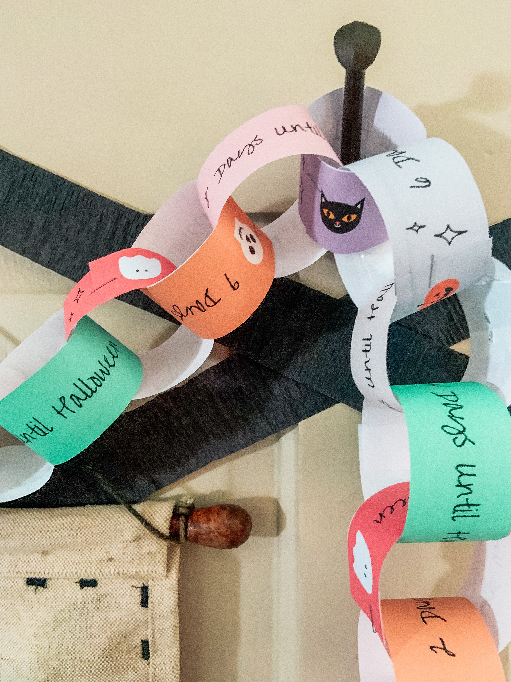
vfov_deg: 67.3
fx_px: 512
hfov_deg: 53.1
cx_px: 256
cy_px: 341
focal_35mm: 26
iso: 800
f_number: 1.8
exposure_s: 1/30
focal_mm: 4.25
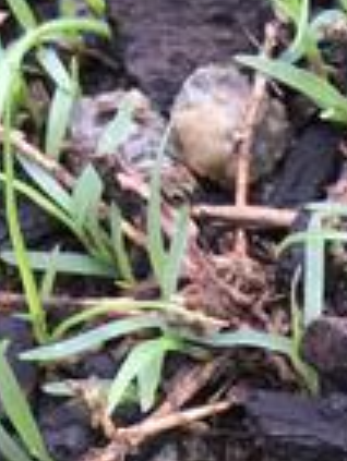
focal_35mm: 164
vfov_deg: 10.3
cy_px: 1148
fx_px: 2189
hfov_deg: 8.2
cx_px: 881
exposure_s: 1/225
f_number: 2.2
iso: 25
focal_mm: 4.15
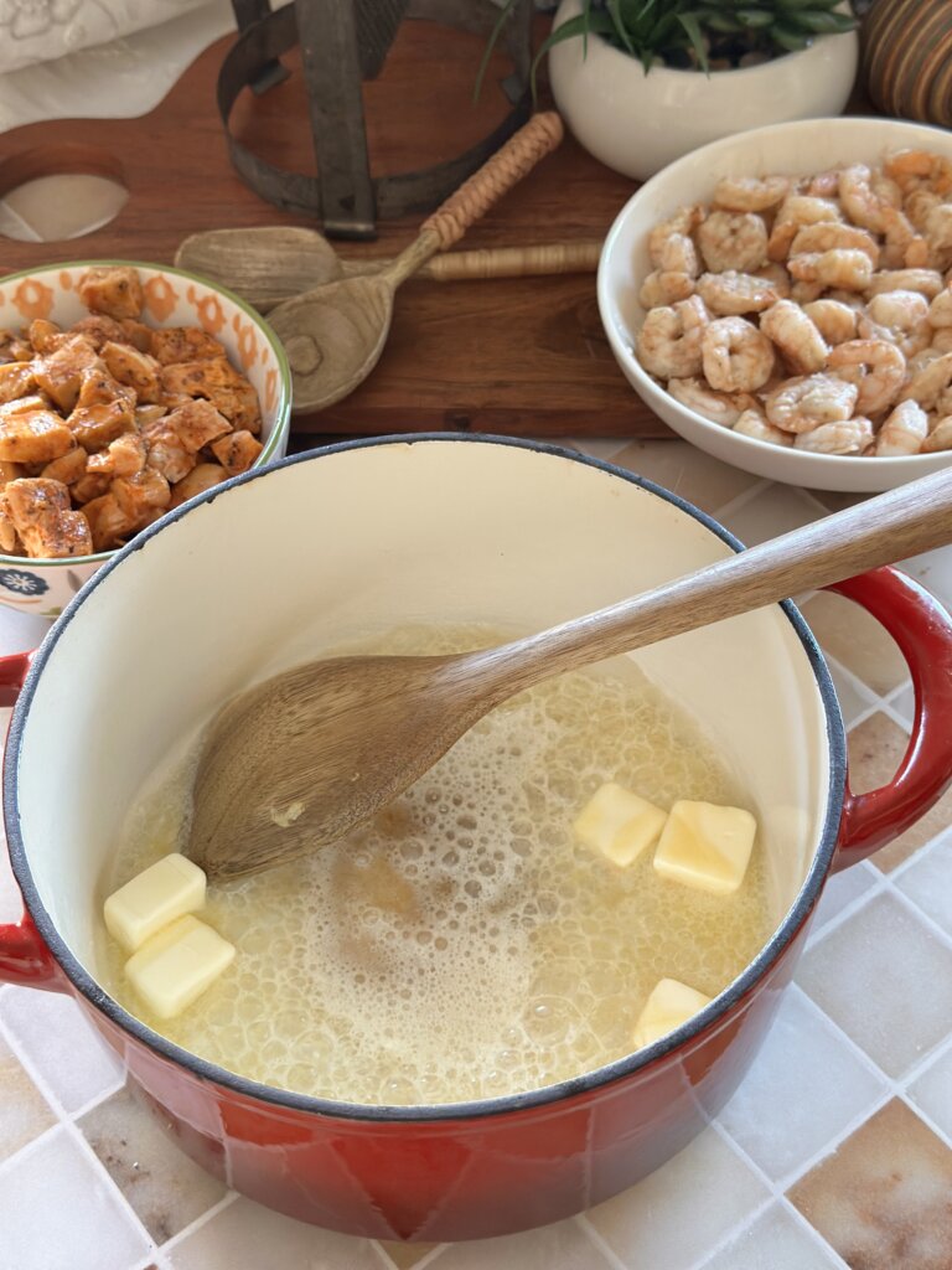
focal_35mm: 48
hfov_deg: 30.3
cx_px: 476
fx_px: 1760
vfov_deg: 39.7
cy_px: 635
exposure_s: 1/60
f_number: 1.78
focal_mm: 6.86
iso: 250
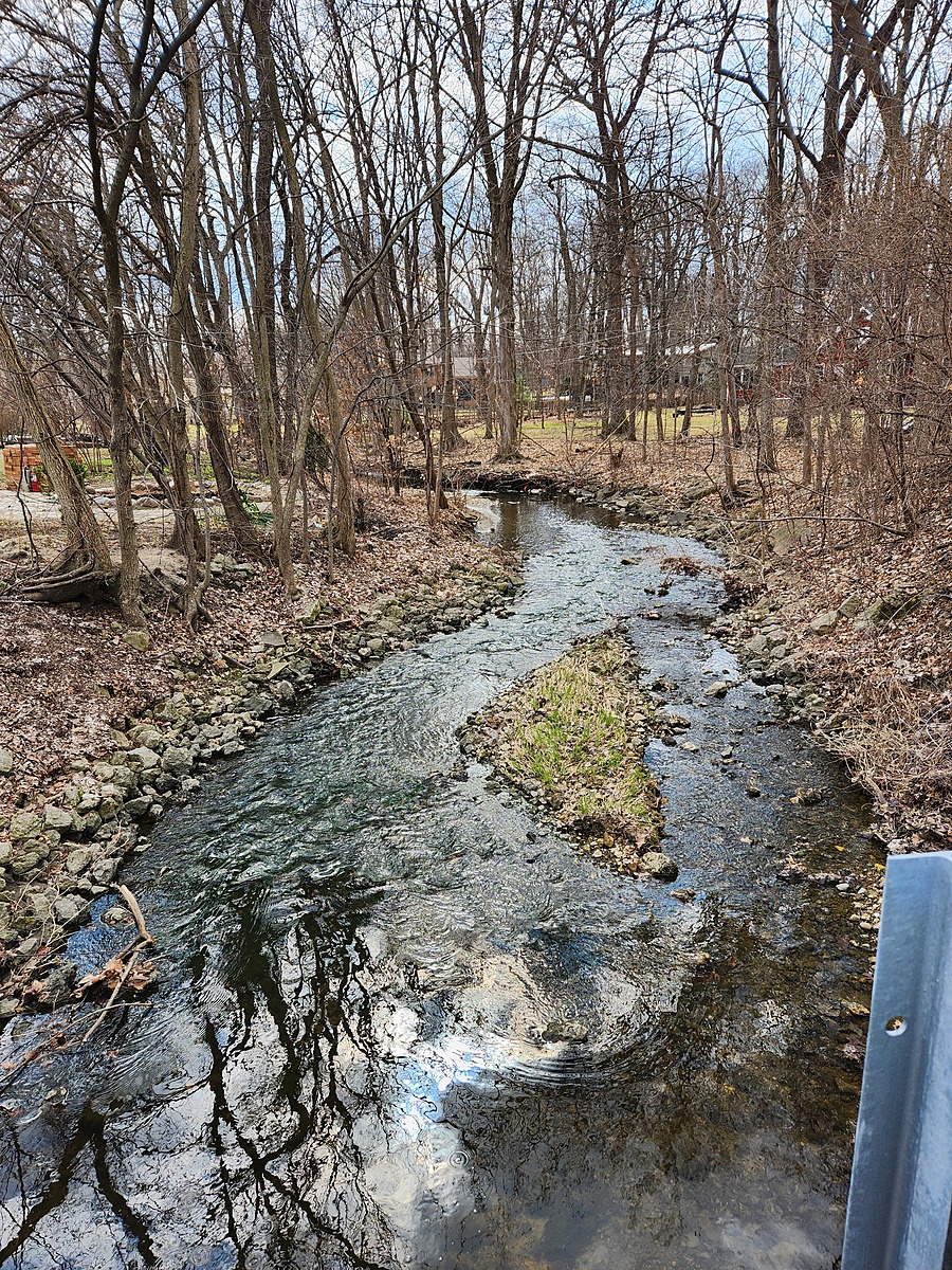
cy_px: 635
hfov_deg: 58.9
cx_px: 476
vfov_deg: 73.9
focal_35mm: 23
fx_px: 843
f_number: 1.8
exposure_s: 1/408
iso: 20
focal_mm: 5.4
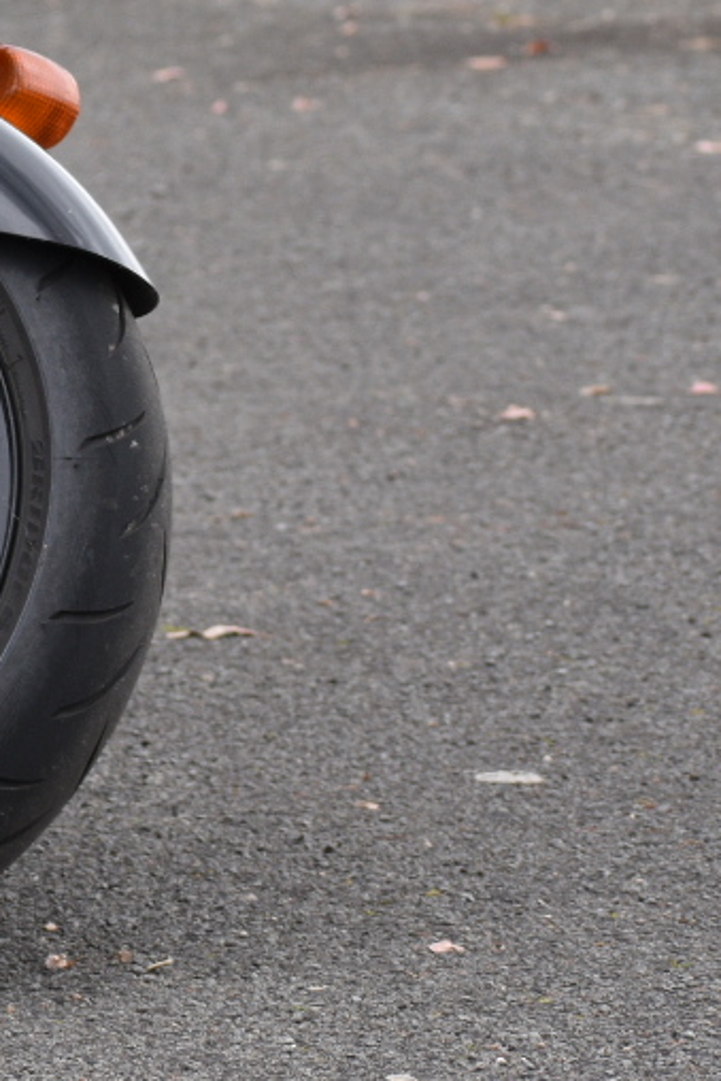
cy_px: -21
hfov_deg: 4.1
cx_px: -744
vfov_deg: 6.1
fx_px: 10056
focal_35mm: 335
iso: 250
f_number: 5.6
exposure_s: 1/500
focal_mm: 70
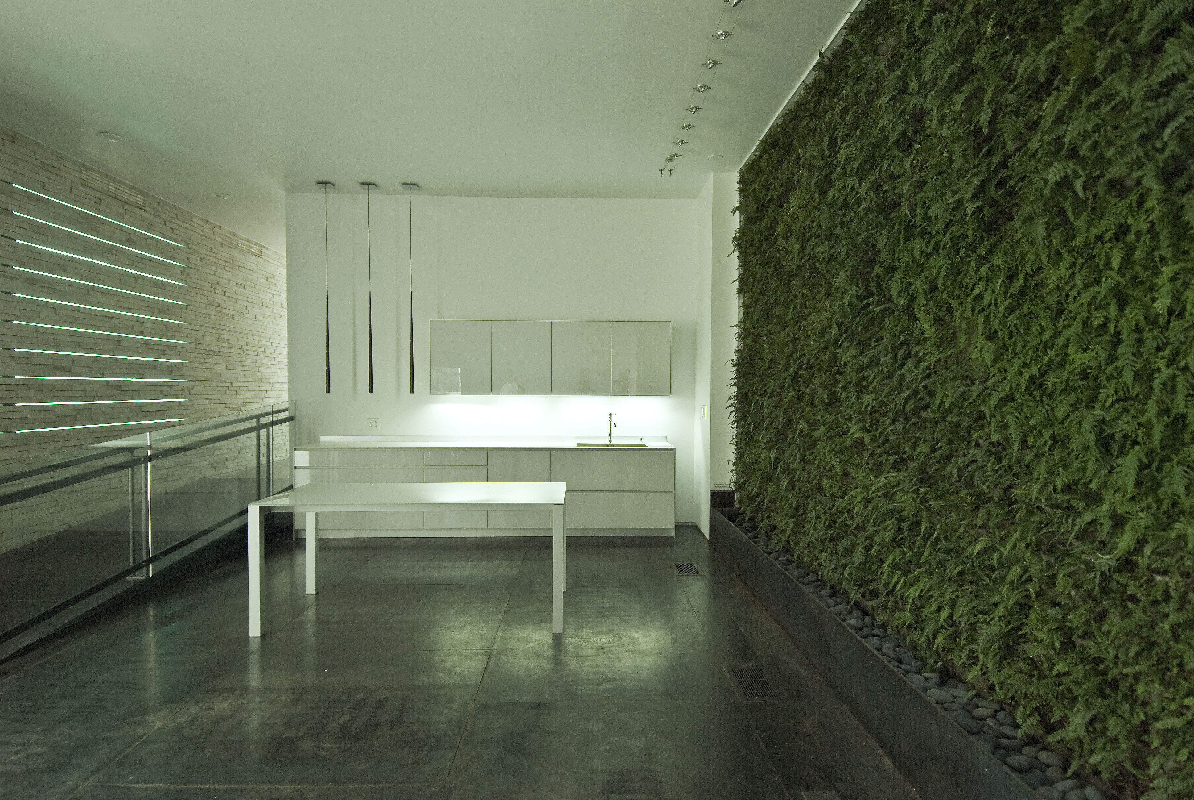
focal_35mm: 20
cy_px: 400
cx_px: 597
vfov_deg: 63.4
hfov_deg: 85.4
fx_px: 648
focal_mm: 13
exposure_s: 1/30
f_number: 4
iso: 140
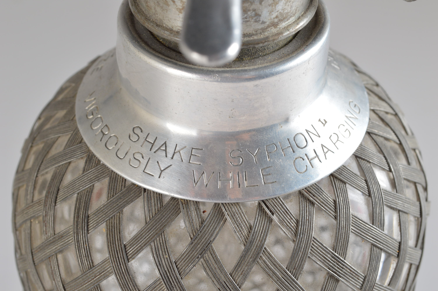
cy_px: 146
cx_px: 219
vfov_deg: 20.1
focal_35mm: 68
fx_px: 821
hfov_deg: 29.9
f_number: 11
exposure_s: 1/125
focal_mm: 45
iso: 200
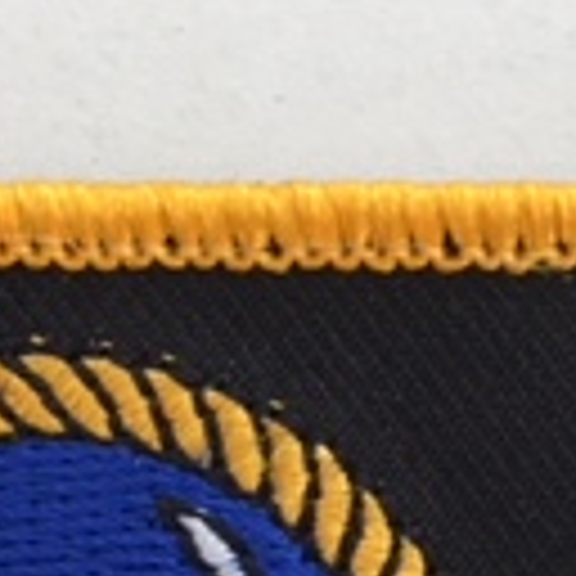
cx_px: 580
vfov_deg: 12.9
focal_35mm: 128
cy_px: 878
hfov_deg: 13.4
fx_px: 2410
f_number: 2.2
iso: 40
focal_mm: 4.15
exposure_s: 1/17
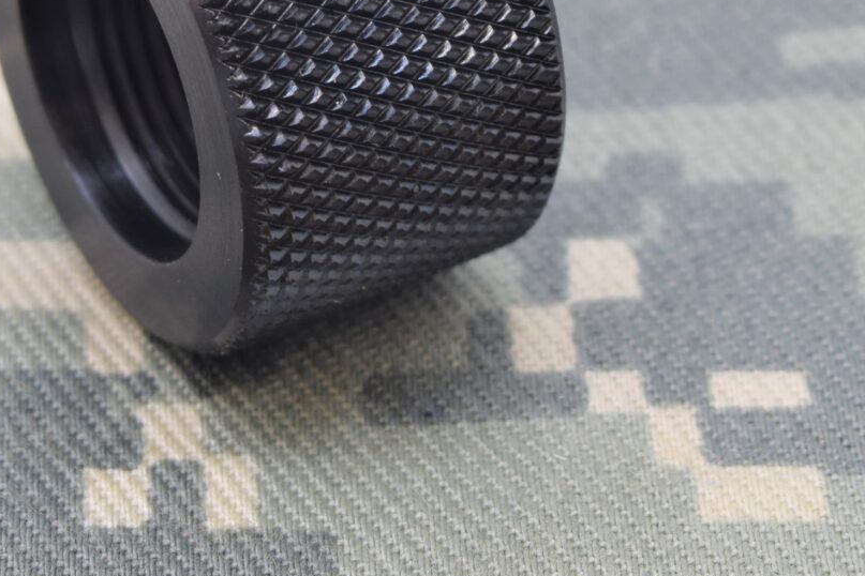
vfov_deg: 8.7
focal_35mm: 157
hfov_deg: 13.1
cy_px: 52
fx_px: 3771
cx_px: 299
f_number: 10
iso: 100
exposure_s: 1/6
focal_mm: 55
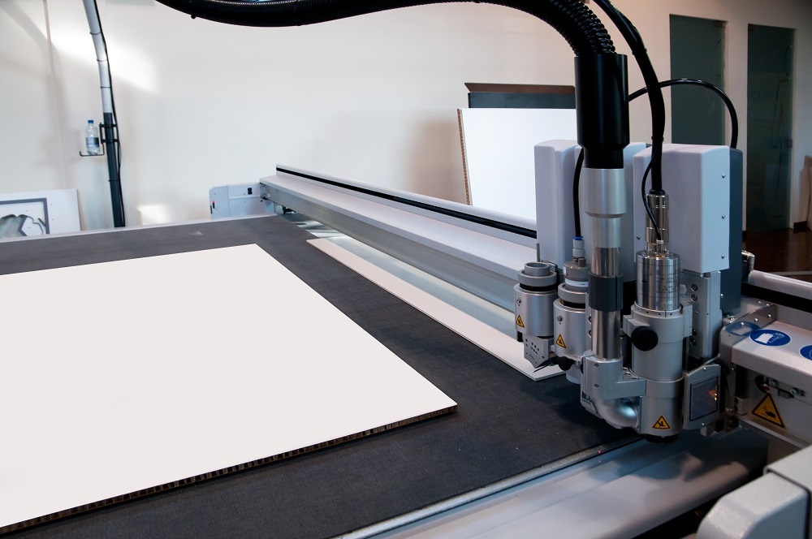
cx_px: 406
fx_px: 541
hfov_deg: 73.8
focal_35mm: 24
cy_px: 270
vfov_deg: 53.0
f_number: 5.6
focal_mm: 16
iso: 800
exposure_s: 1/125
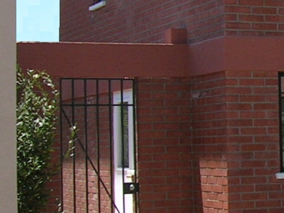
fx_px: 1059
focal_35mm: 129
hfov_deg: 14.1
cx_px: 447
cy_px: 57
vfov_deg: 11.5
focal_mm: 5.4
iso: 50
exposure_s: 1/233
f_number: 4.8
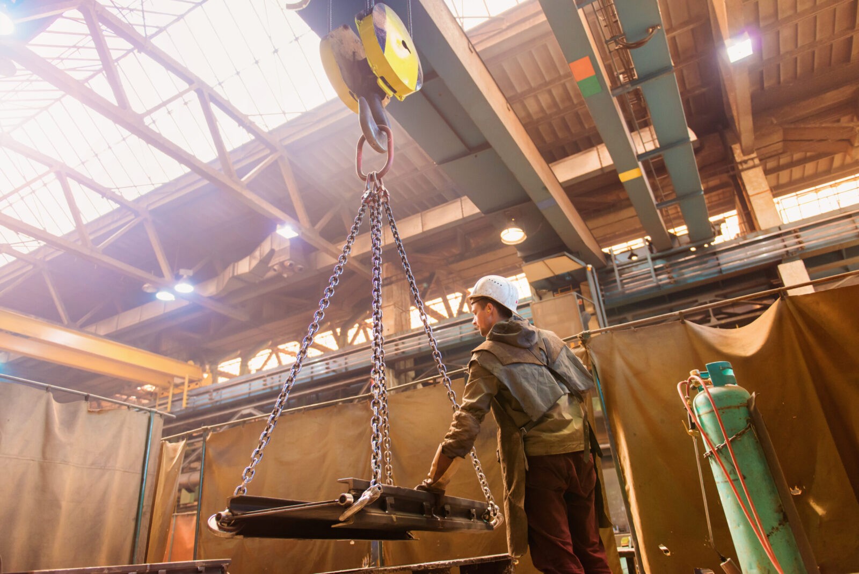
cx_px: 430
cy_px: 287
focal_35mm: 24
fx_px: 573
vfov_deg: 53.2
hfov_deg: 73.7
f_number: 2.8
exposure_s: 1/160
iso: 1250
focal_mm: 24
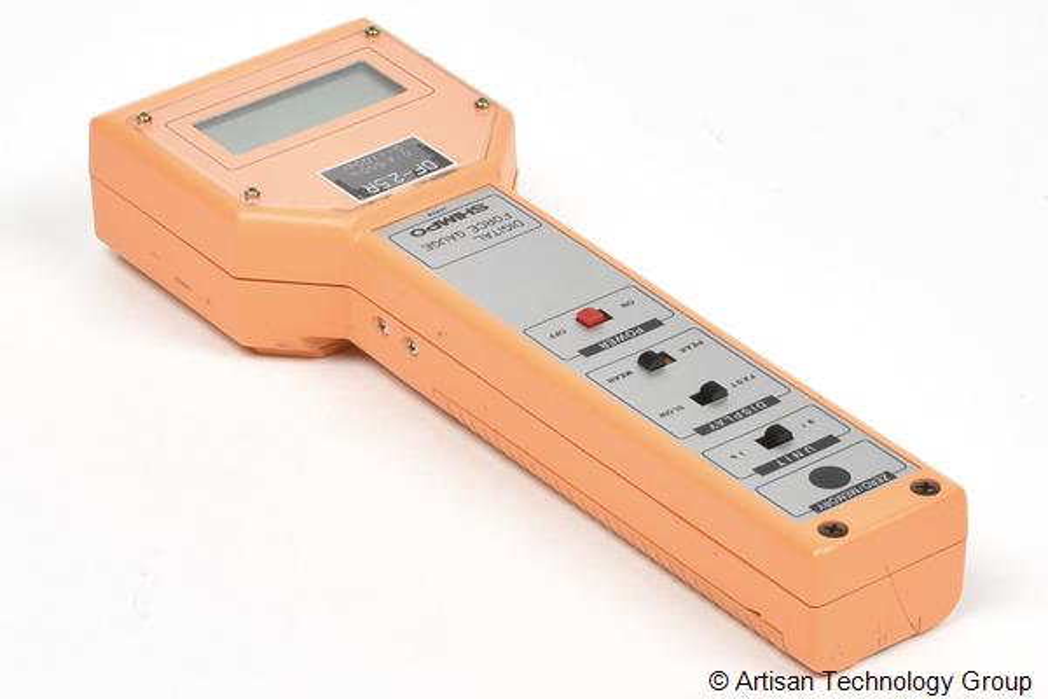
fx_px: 1834
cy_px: 350
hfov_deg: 31.9
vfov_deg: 21.6
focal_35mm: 63
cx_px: 524
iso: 200
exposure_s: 1/200
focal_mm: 42
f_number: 14
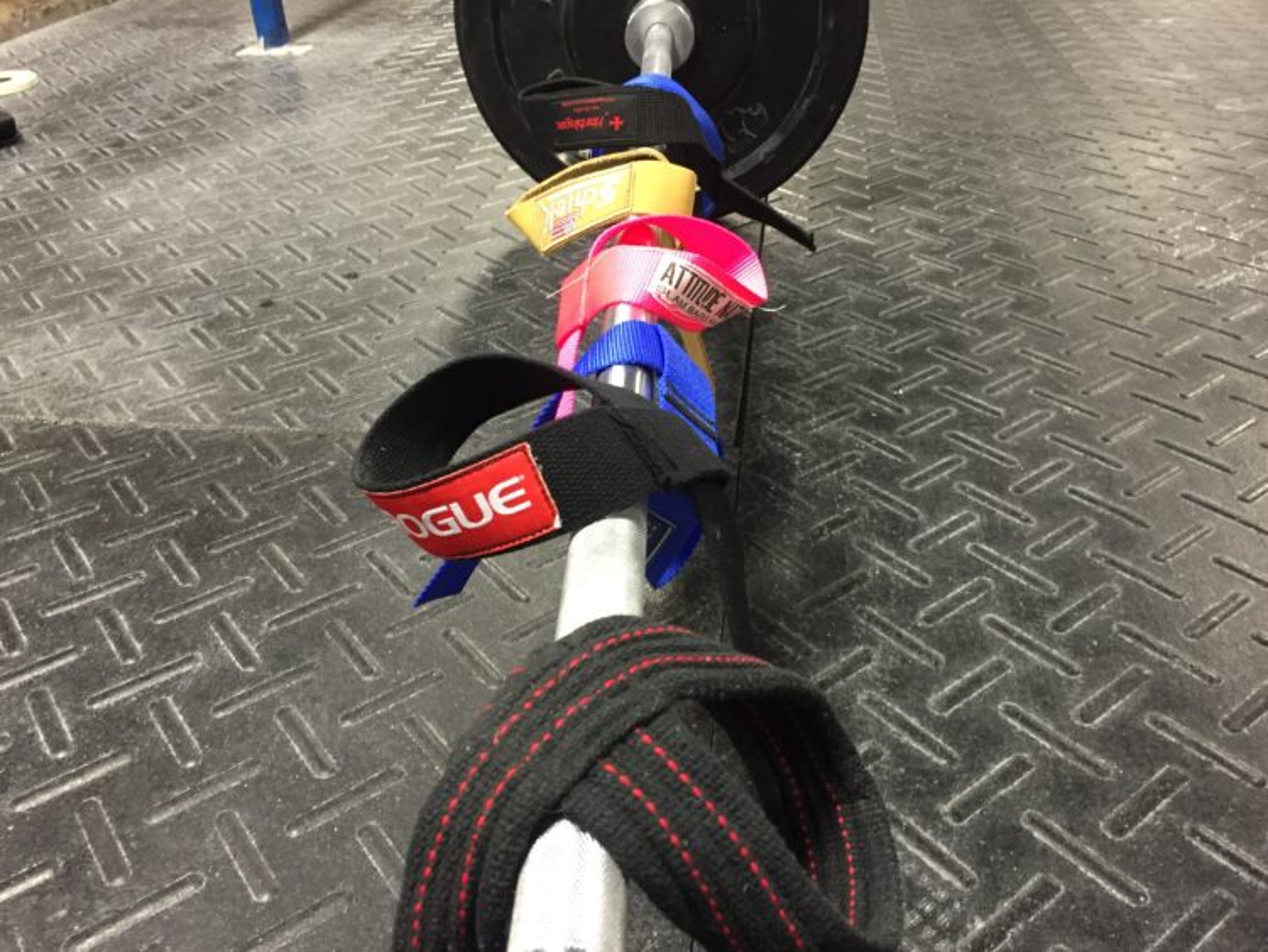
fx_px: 1063
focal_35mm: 29
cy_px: 476
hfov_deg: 61.6
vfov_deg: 48.3
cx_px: 634
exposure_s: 1/30
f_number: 2.2
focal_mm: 4.15
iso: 200
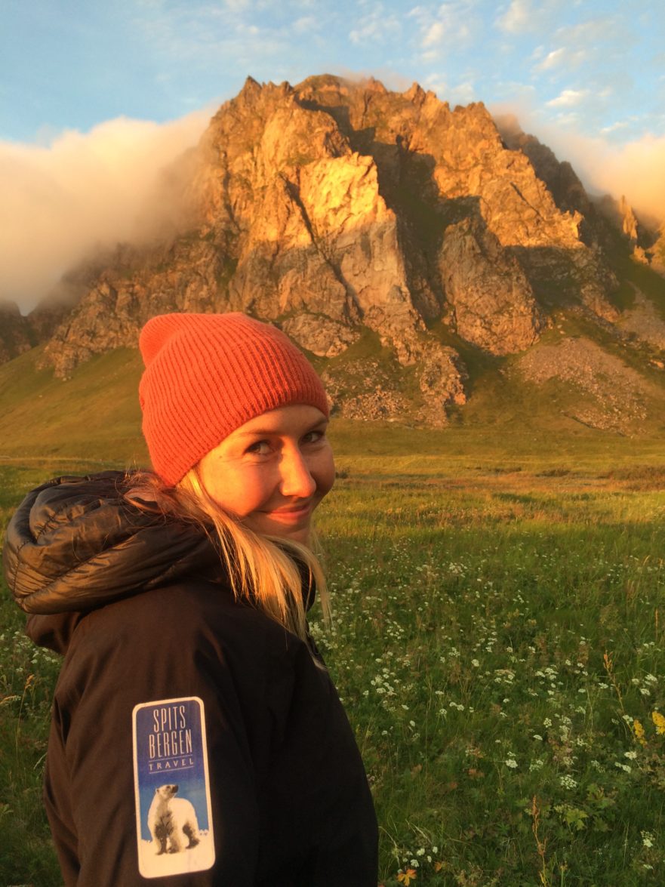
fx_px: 743
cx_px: 332
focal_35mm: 29
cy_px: 444
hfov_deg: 48.2
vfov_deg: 61.7
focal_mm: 4.15
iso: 50
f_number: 2.2
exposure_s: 1/120
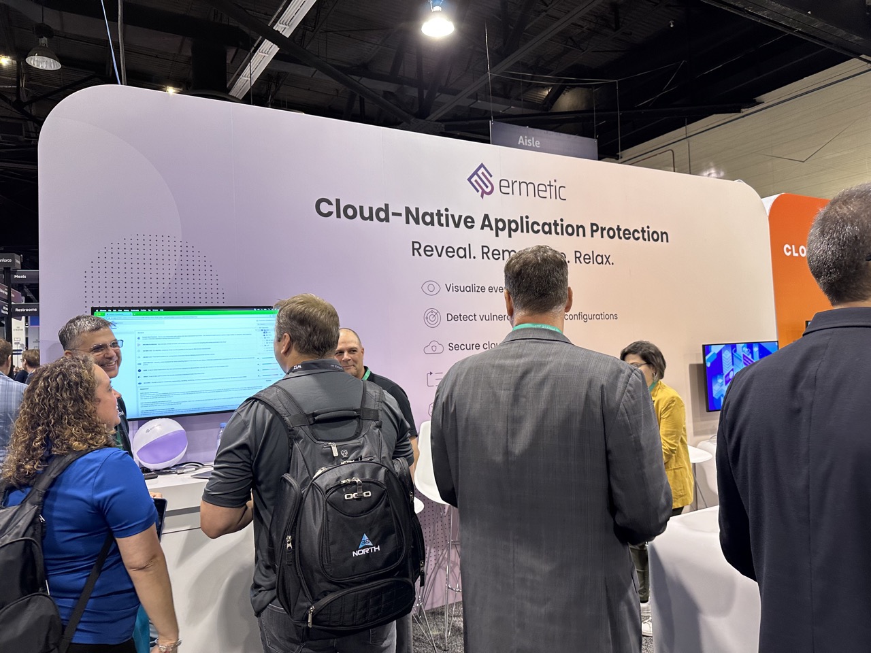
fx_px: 604
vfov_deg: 56.8
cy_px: 326
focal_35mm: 24
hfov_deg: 71.6
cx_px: 436
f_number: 1.78
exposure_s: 1/60
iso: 160
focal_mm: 6.86
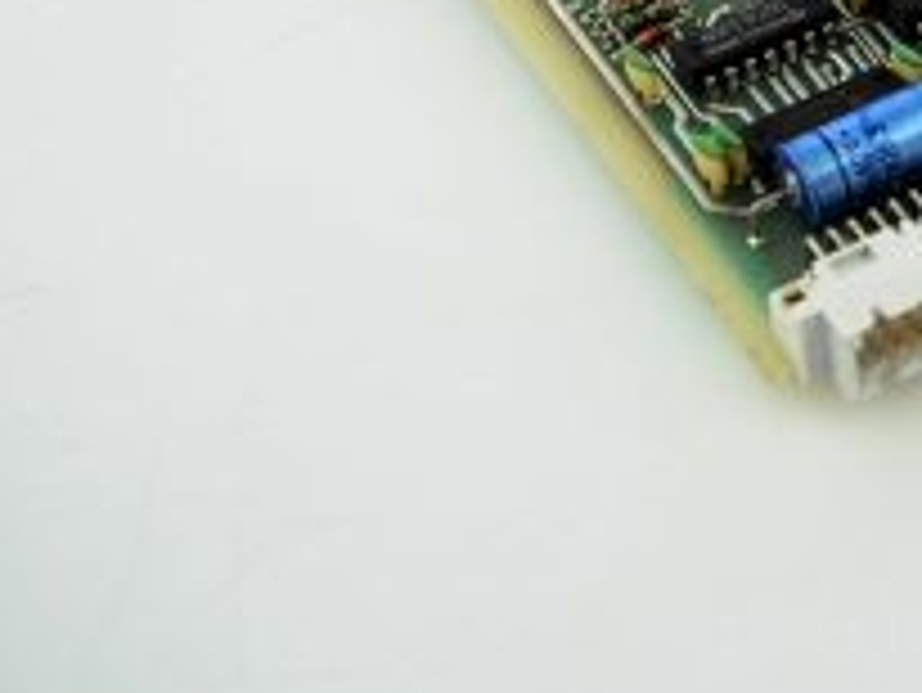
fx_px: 4637
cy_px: -142
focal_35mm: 174
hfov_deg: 11.0
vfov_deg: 8.4
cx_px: 1340
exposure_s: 1/100
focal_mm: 62
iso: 800
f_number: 10
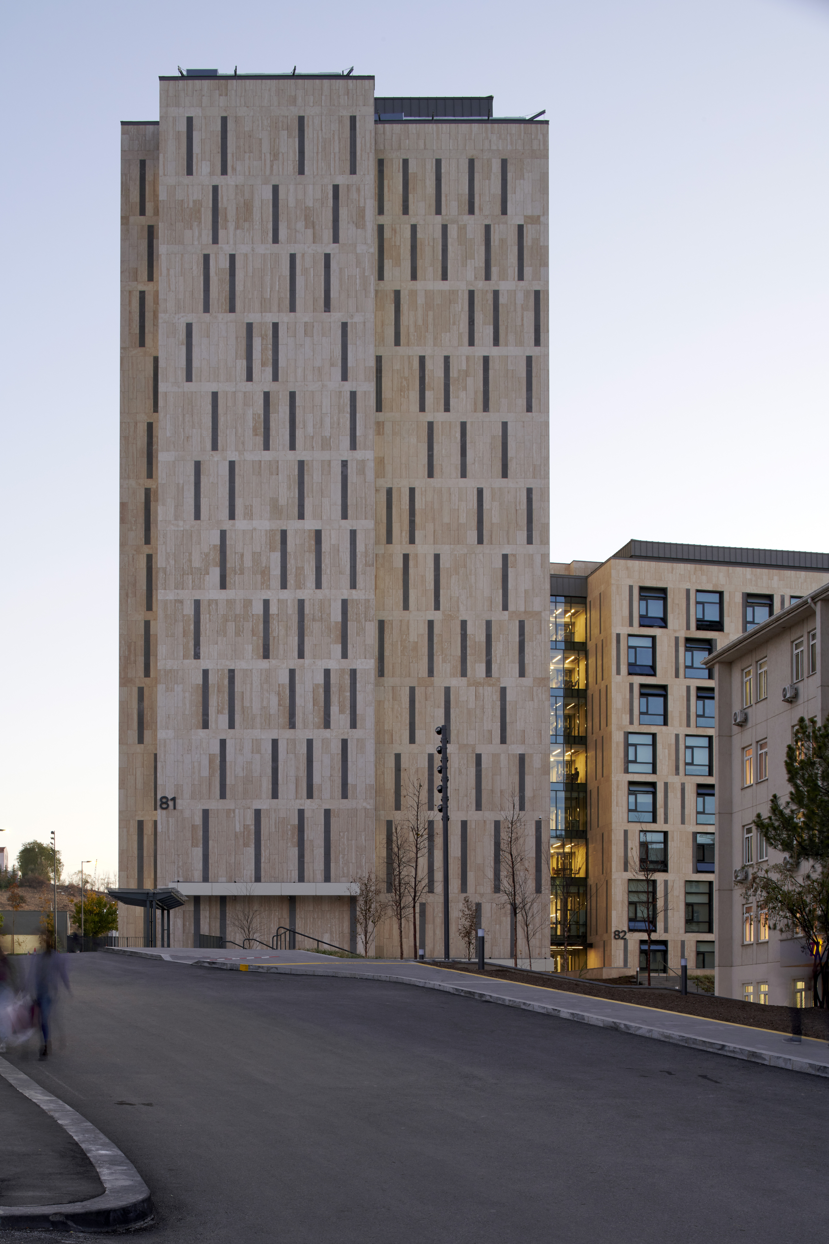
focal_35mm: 45
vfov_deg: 43.6
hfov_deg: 29.9
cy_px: 622
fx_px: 1554
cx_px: 414
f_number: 16
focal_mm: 45
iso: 200
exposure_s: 1
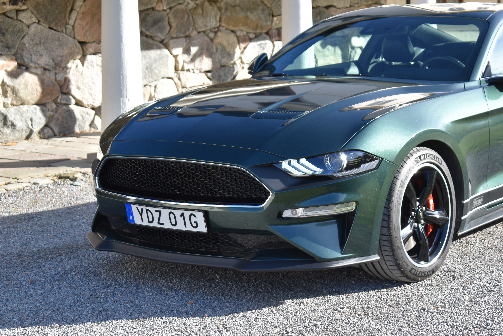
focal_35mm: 82
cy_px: 168
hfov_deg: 24.6
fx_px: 1153
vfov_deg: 16.6
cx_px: 252
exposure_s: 1/250
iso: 200
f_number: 6.3
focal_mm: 55
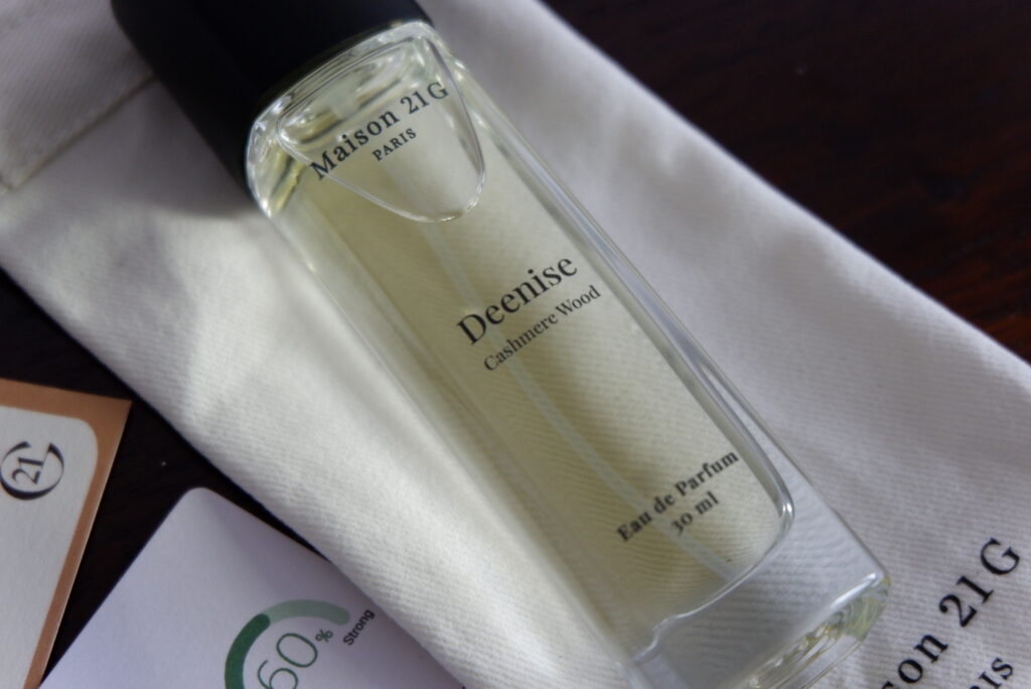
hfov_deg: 27.0
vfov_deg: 18.2
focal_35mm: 75
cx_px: 516
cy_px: 344
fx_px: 2149
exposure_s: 1/60
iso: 800
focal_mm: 50
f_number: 5.6
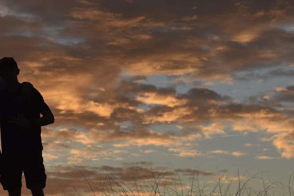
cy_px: 75
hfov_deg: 11.7
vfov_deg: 7.9
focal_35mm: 174
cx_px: 6
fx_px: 1421
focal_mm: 55
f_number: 8
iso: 160
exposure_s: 1/250
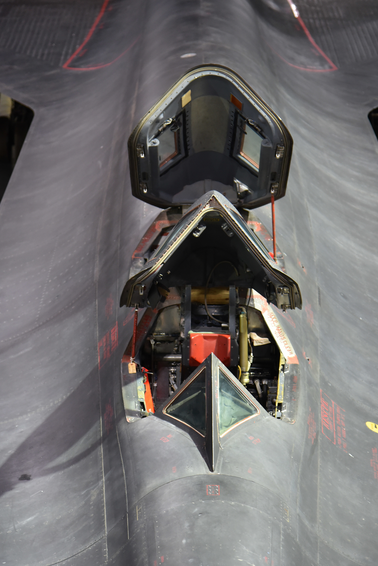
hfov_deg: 11.6
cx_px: 202
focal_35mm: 118
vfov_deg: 17.3
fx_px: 1857
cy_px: 282
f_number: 4
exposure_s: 1/40
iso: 2000
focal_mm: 95
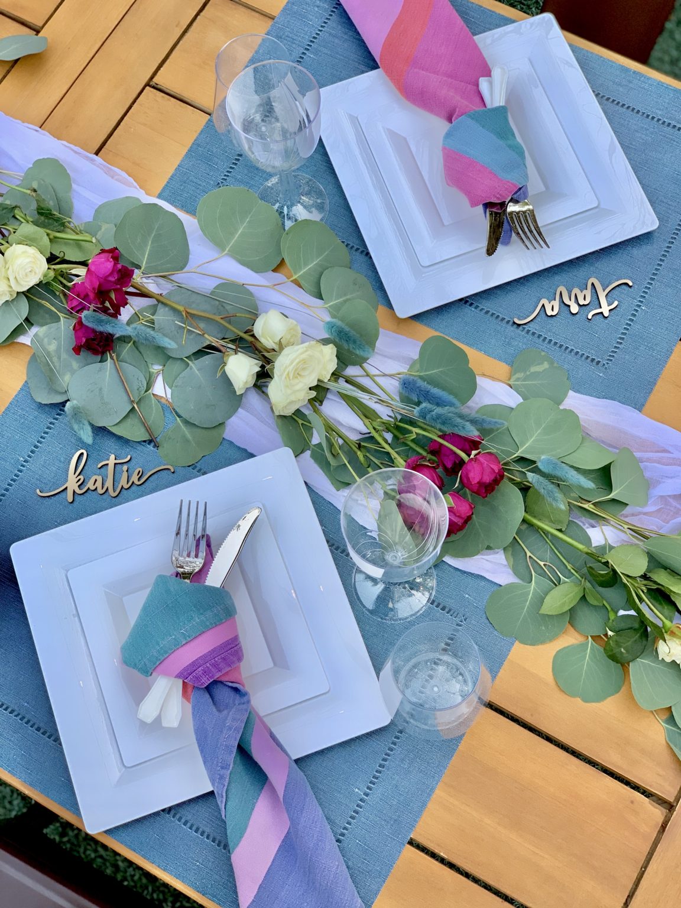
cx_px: 340
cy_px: 454
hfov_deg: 28.0
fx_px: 1364
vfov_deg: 36.8
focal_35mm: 52
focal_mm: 6
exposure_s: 1/120
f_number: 2.4
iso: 32
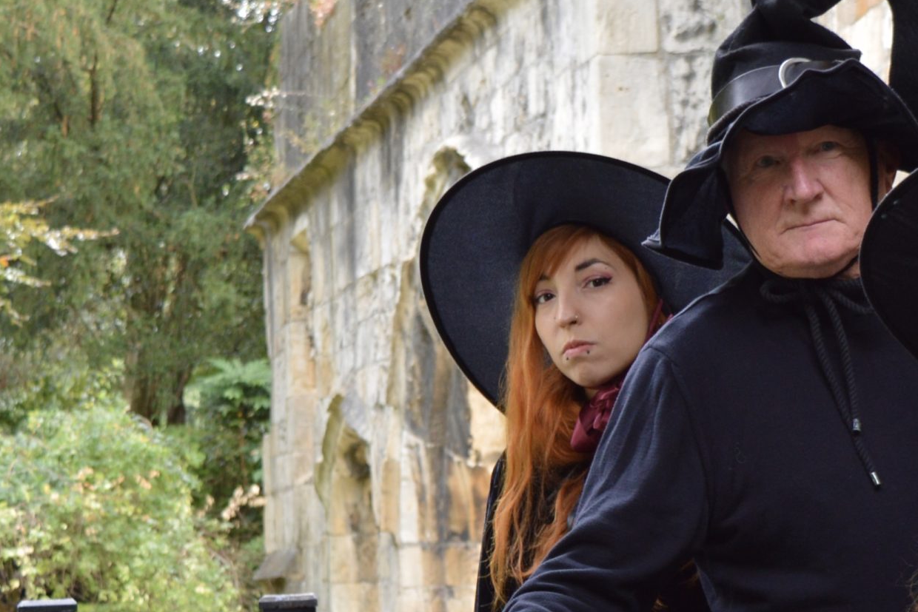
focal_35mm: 96
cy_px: 344
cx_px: 768
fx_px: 2449
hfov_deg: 20.9
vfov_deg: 14.2
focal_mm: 31
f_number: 5.6
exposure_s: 1/125
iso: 250
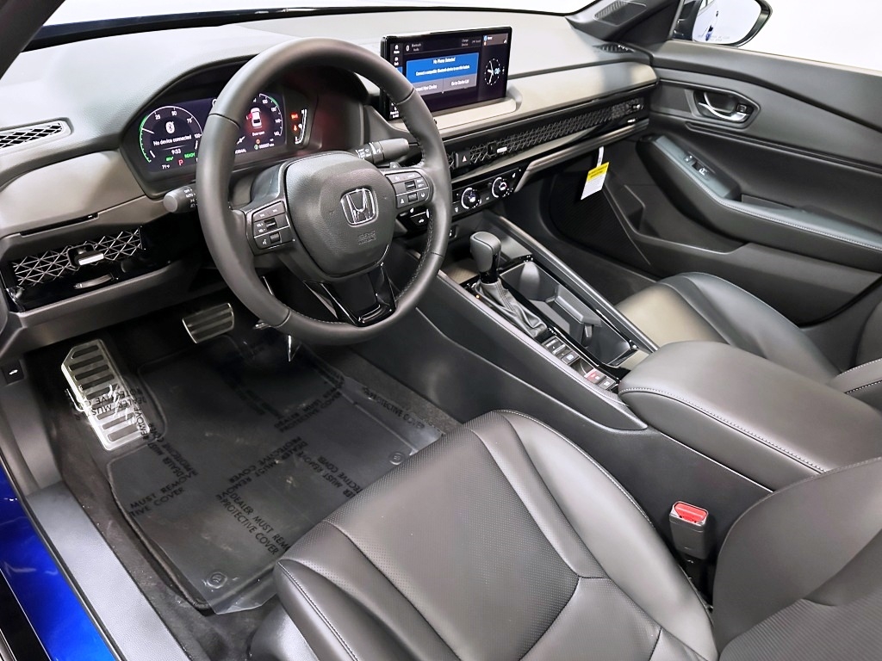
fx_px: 612
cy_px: 330
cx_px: 441
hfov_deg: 71.6
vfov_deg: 56.8
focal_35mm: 24
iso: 1250
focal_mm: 6.86
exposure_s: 1/30
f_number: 1.78
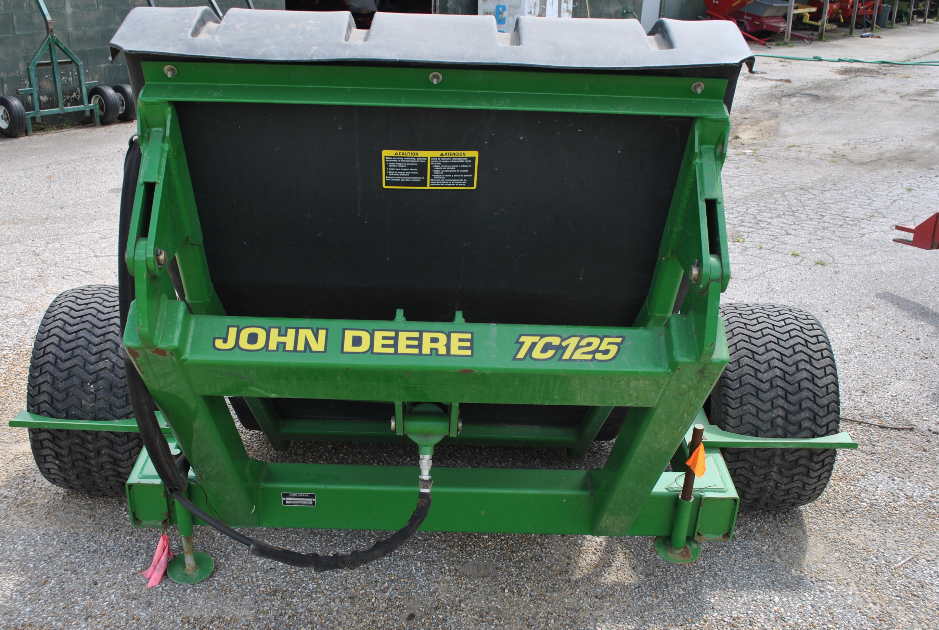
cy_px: 323
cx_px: 444
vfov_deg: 35.2
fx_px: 993
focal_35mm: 38
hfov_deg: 50.6
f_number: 5.6
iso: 100
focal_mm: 24
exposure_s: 1/125
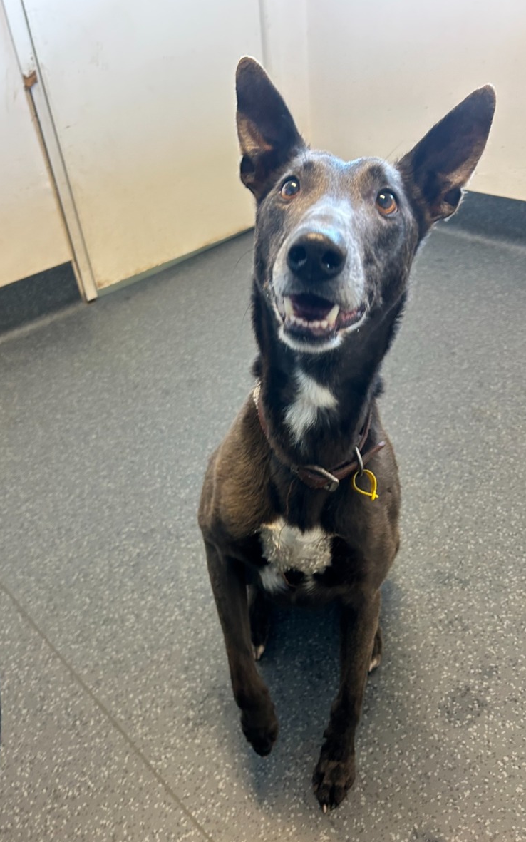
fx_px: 642
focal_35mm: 28
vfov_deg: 66.5
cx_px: 249
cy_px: 423
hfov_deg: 44.5
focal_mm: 5.7
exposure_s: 1/50
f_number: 1.5
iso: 160
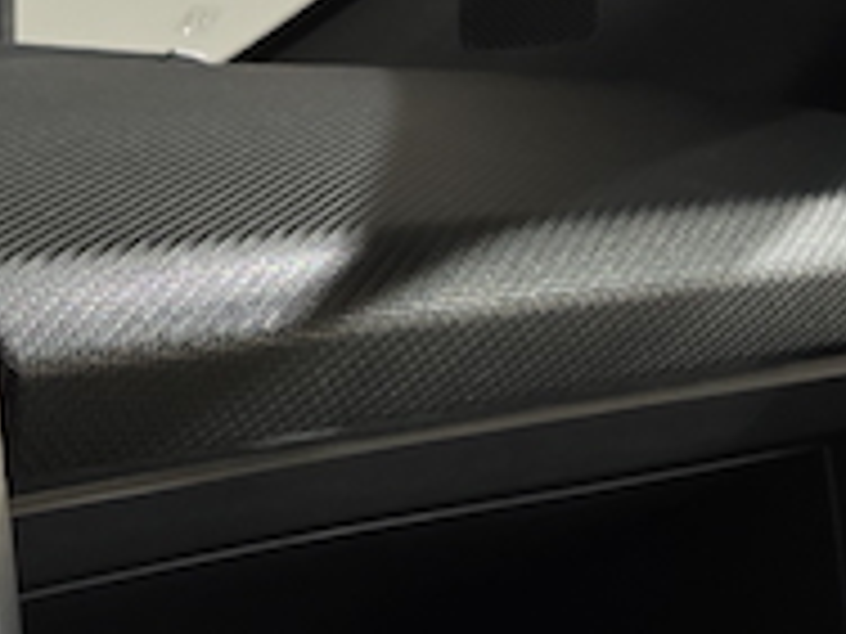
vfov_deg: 8.1
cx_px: 27
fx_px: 3837
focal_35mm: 157
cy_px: 1889
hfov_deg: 12.5
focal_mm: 6.3
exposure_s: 1/42
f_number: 1.7
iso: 320
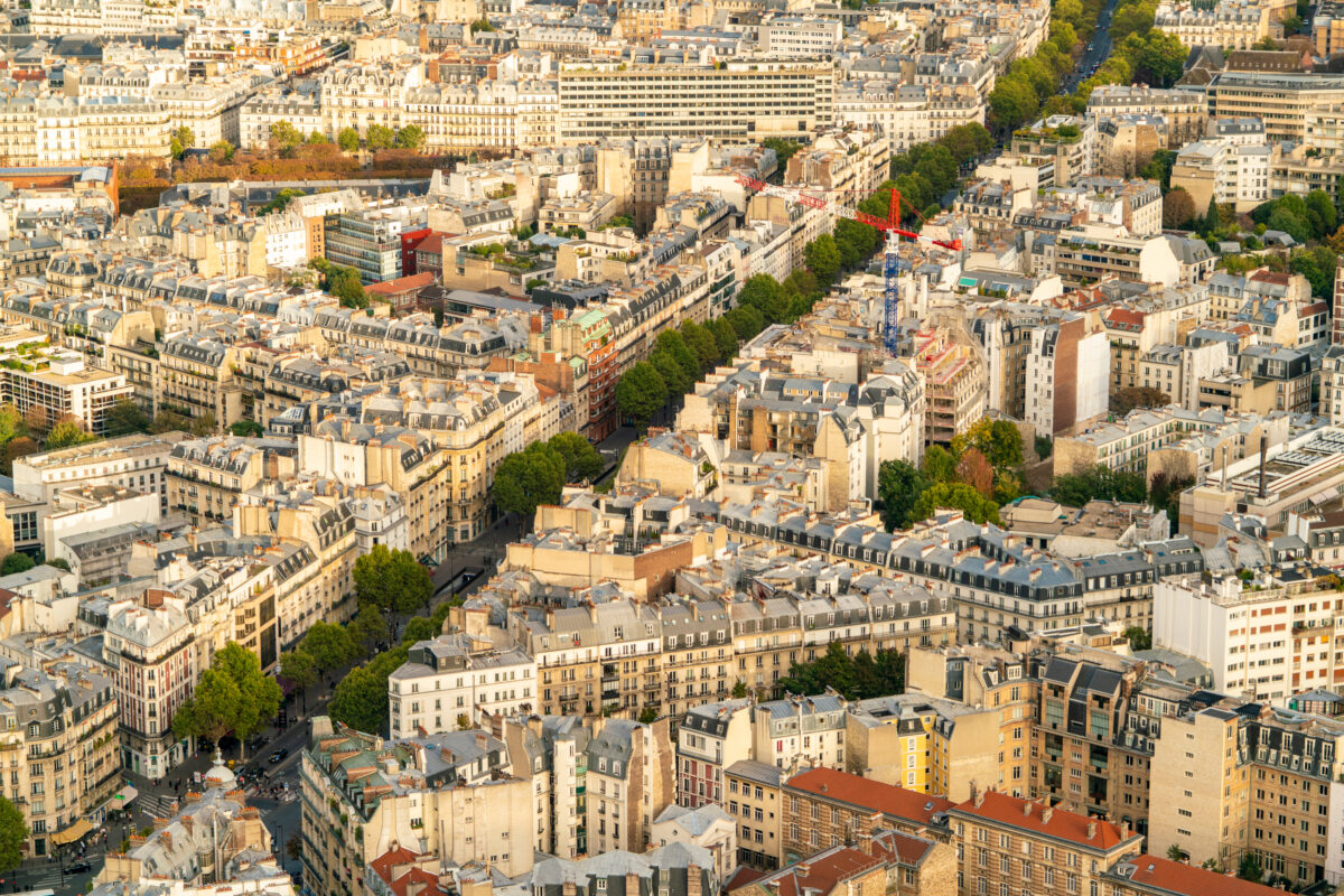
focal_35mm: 96
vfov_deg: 14.3
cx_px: 672
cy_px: 448
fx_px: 3584
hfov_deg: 21.2
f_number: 8
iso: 100
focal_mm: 96
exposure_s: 1/40
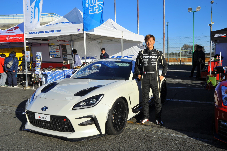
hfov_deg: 55.8
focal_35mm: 34
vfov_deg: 38.8
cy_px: 76
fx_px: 214
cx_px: 114
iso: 280
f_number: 22
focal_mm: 34
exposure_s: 1/90
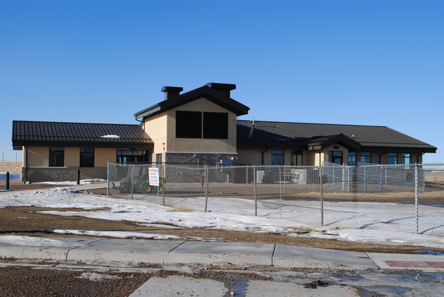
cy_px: 148
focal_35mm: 44
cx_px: 222
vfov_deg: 30.9
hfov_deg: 44.9
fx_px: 537
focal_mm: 29
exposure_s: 1/320
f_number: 9
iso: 100
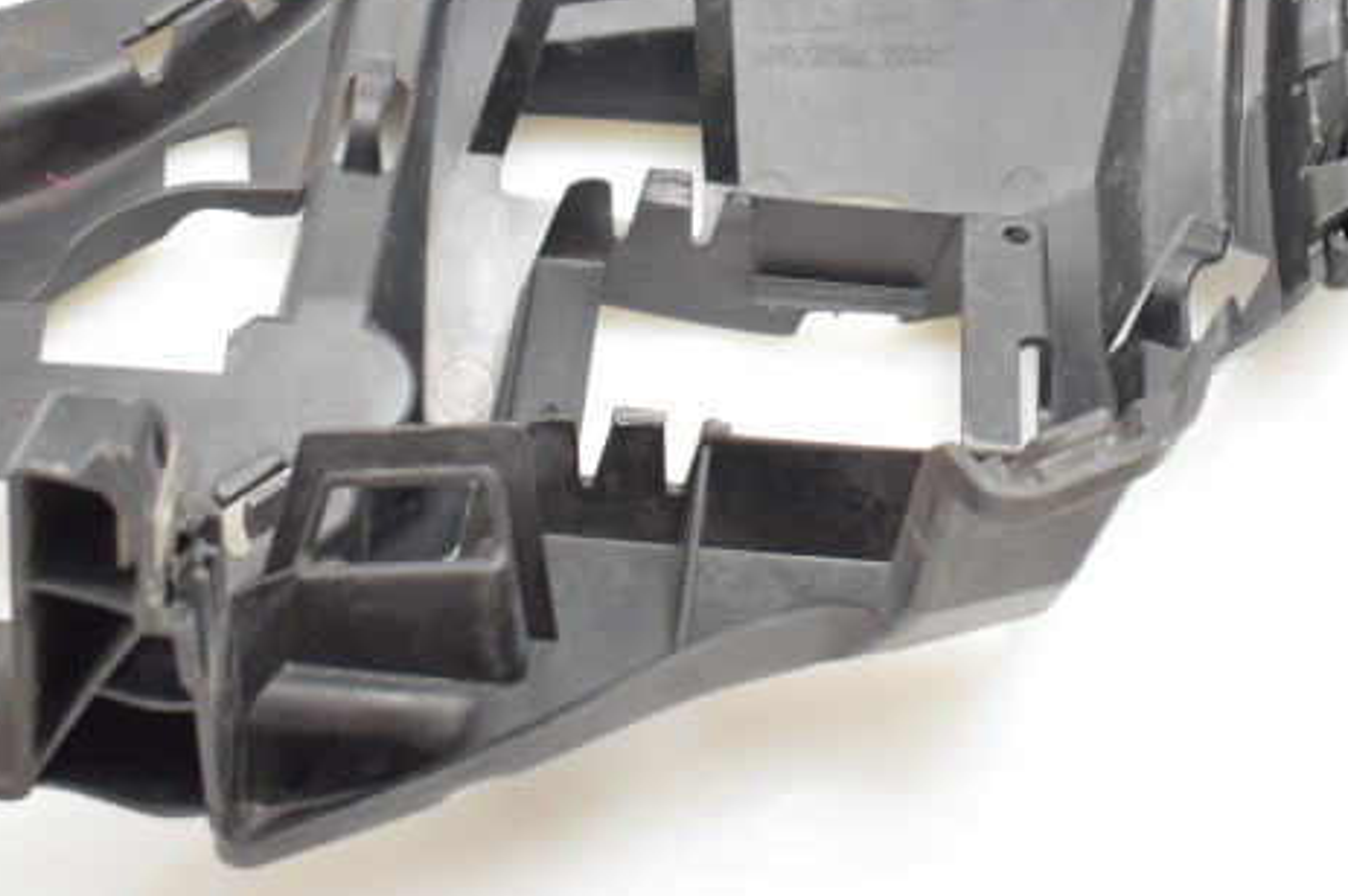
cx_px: 769
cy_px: -76
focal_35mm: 73
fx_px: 2731
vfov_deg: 18.0
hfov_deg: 27.7
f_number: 3.8
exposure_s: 1/40
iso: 360
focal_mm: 22
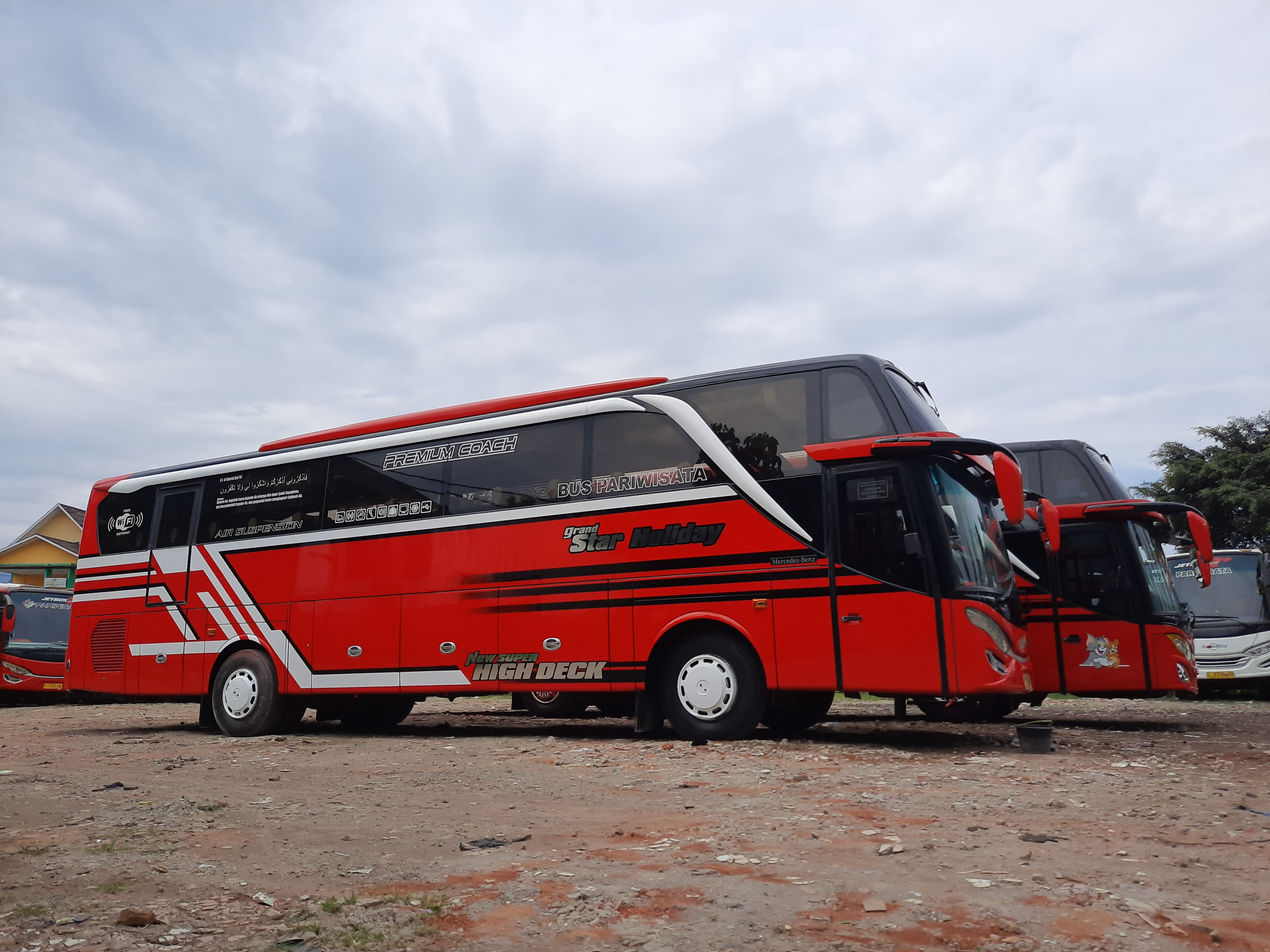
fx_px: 917
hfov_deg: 69.4
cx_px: 635
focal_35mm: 25
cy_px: 476
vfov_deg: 54.9
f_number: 2
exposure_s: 1/1821
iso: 32
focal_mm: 4.6
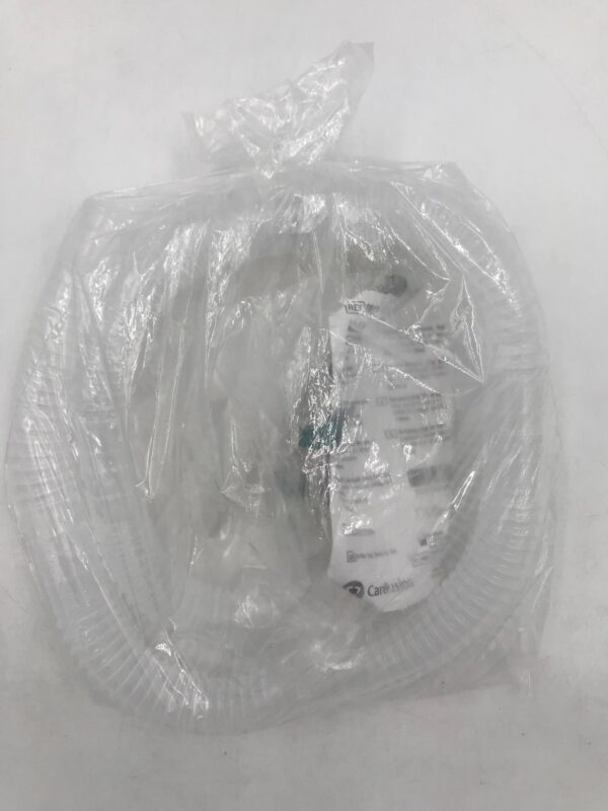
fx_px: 656
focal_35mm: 28
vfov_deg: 63.4
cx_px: 304
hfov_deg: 49.7
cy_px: 406
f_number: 1.8
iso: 20
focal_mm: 3.99
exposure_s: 1/304
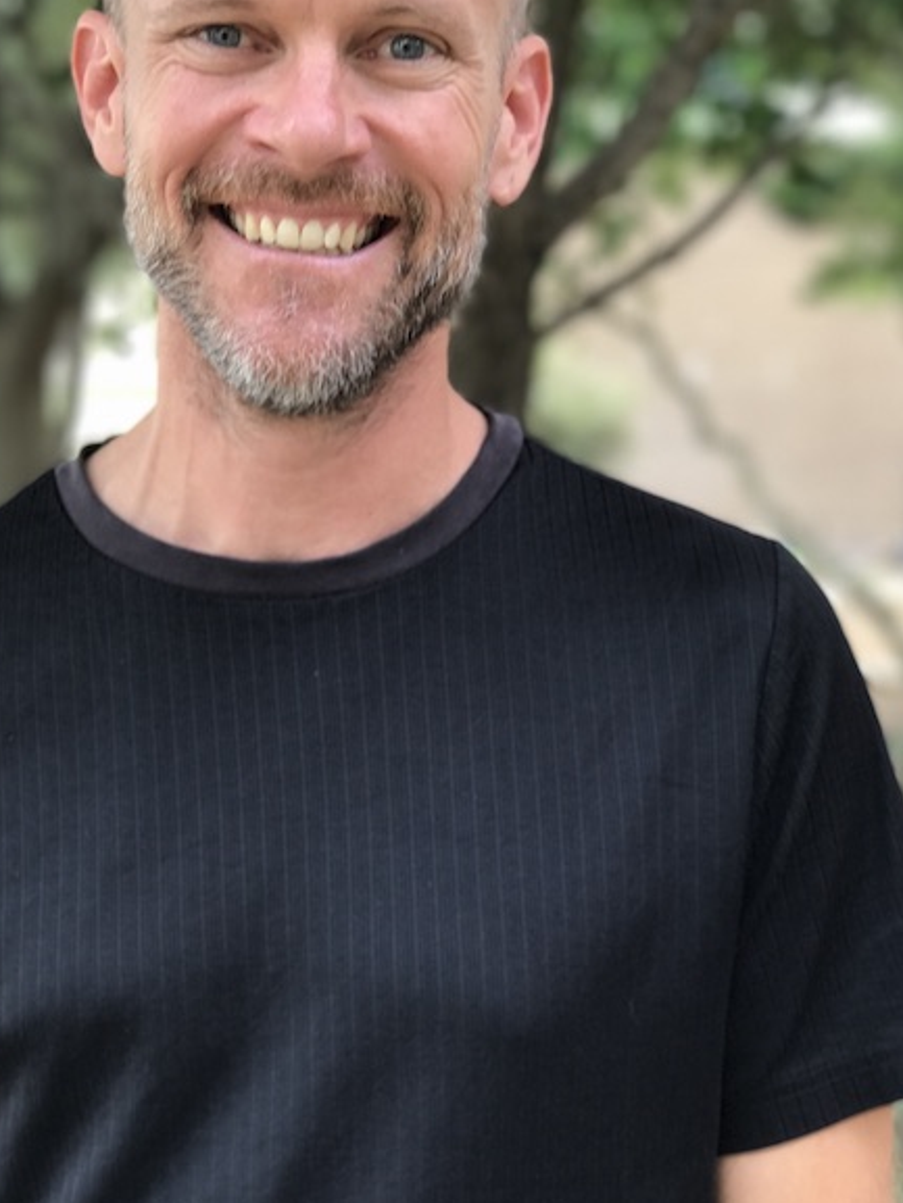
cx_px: 327
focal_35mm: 79
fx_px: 2747
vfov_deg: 24.7
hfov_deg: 18.6
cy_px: 515
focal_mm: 6.6
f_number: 2.8
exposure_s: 1/60
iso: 32
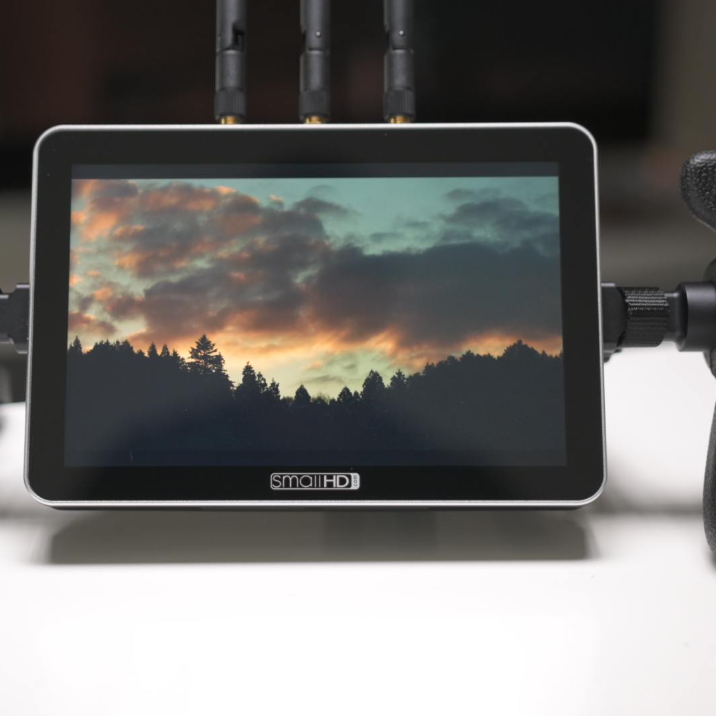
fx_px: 1568
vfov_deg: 25.7
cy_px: 358
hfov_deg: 25.7
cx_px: 303
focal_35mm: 67
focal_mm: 35
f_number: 2
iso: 800
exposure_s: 1/400
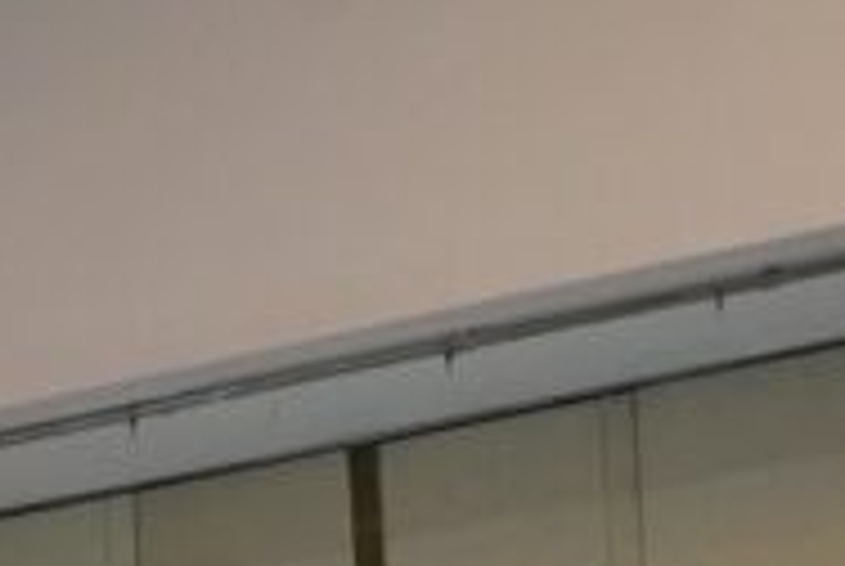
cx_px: -921
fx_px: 6089
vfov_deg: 5.0
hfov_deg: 7.6
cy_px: 1929
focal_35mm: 259
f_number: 7.1
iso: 1600
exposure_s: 1/100
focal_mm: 35
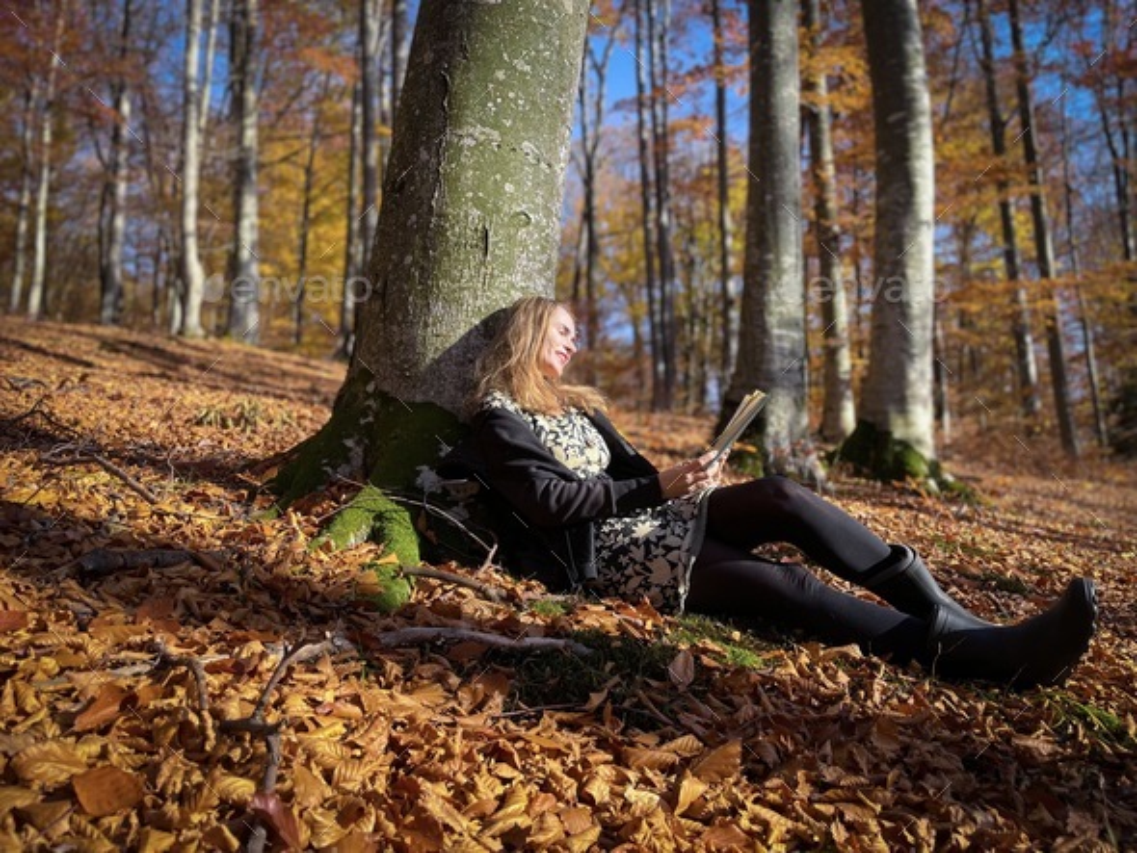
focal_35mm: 26
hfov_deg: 67.3
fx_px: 854
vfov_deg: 53.1
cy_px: 426
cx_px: 568
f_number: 1.6
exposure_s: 1/800
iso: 32
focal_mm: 4.2
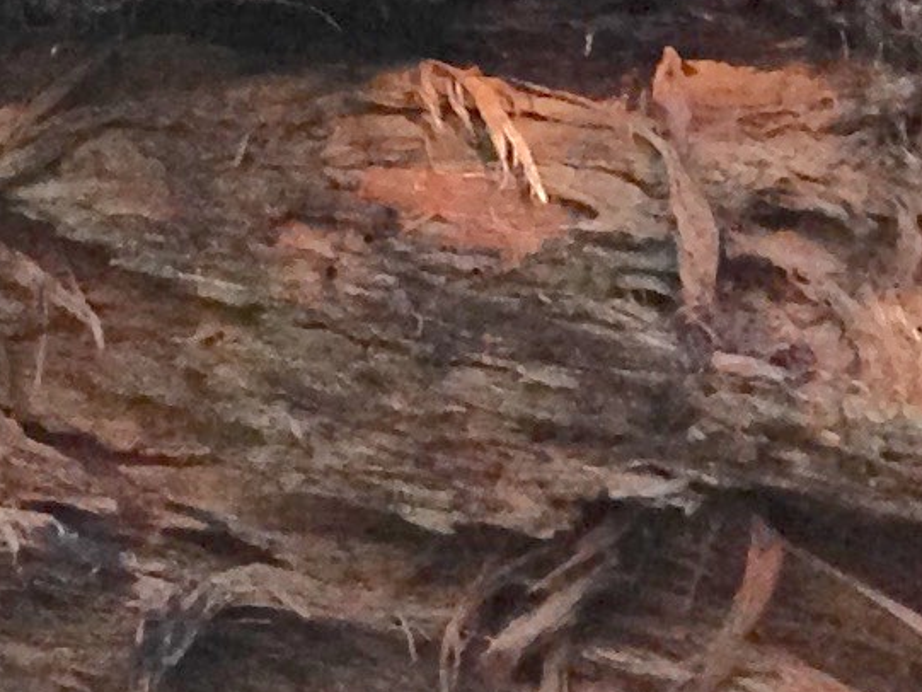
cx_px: -769
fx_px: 5302
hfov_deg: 9.4
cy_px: -199
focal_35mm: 199
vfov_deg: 7.4
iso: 200
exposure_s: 1/20
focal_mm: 4.12
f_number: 2.4
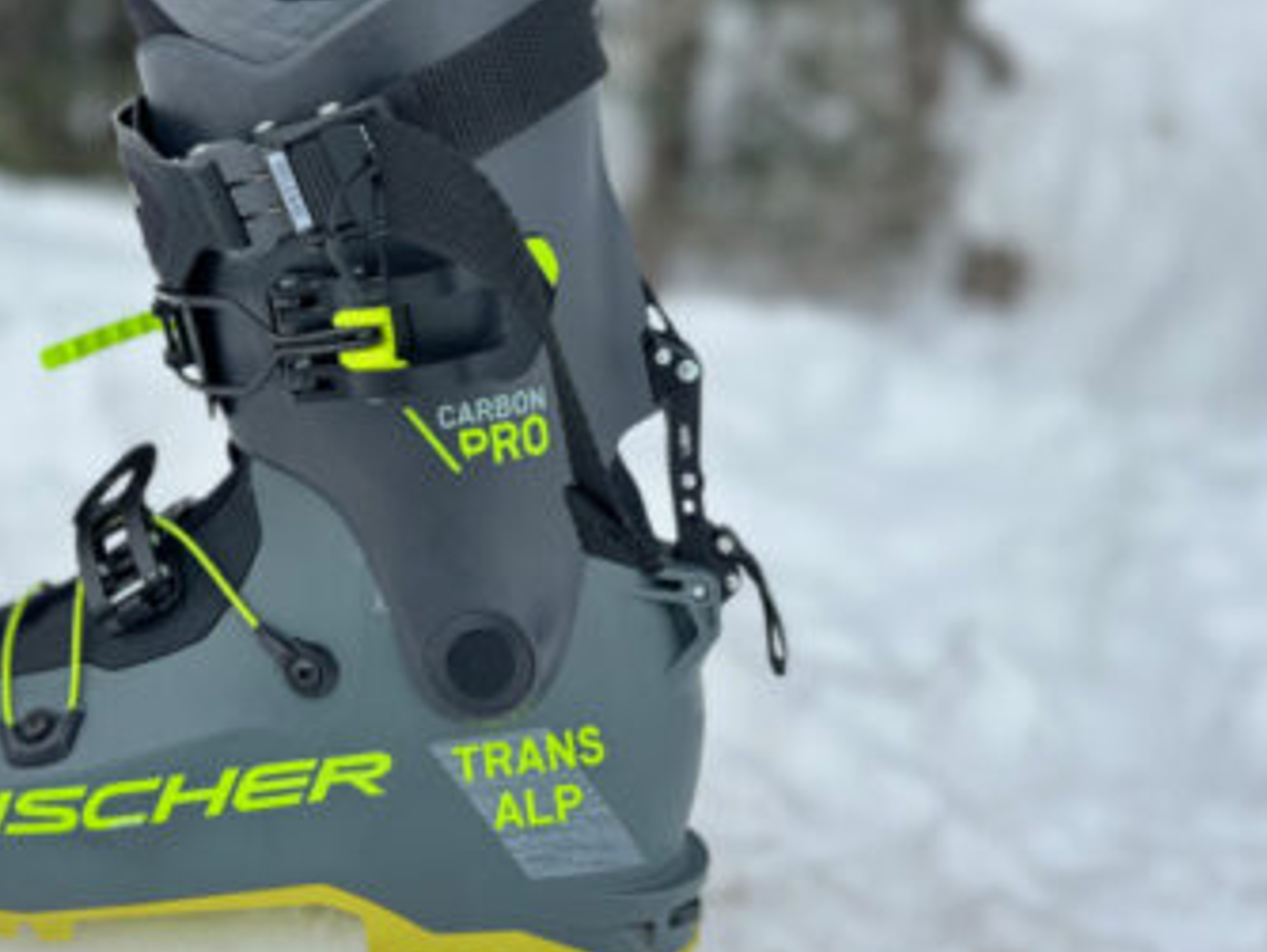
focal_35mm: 42
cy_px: 377
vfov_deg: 34.3
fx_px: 1538
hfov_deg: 43.6
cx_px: 347
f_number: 1.78
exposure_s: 1/685
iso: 80
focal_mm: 6.86
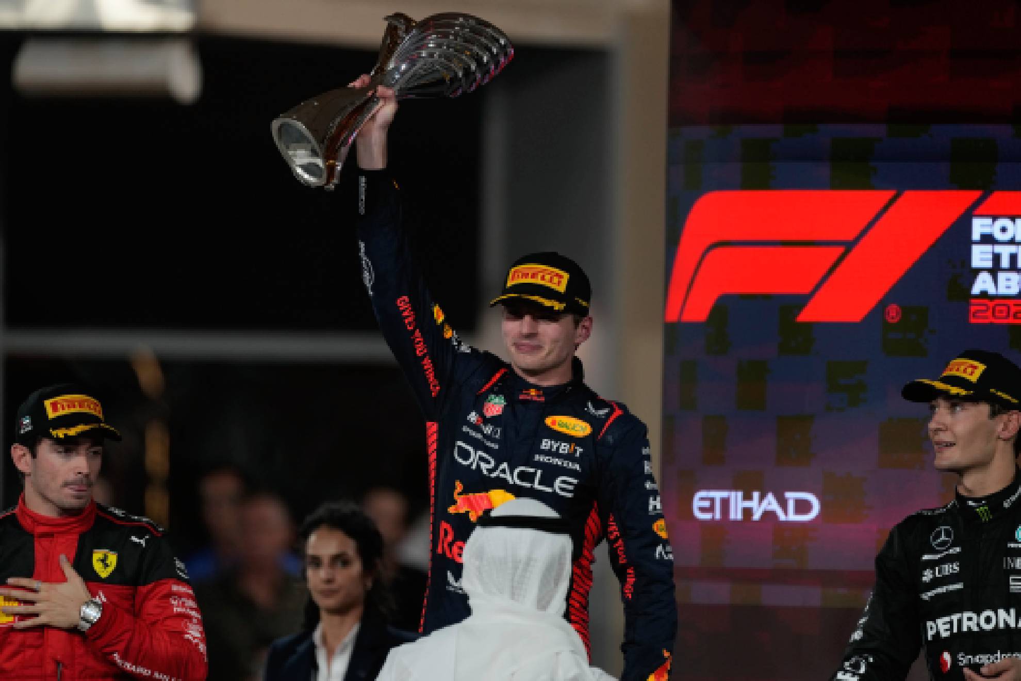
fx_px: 17015
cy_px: 340
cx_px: 510
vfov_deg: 2.3
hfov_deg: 3.4
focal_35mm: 600
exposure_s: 1/640
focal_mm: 600
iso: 1250
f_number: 4
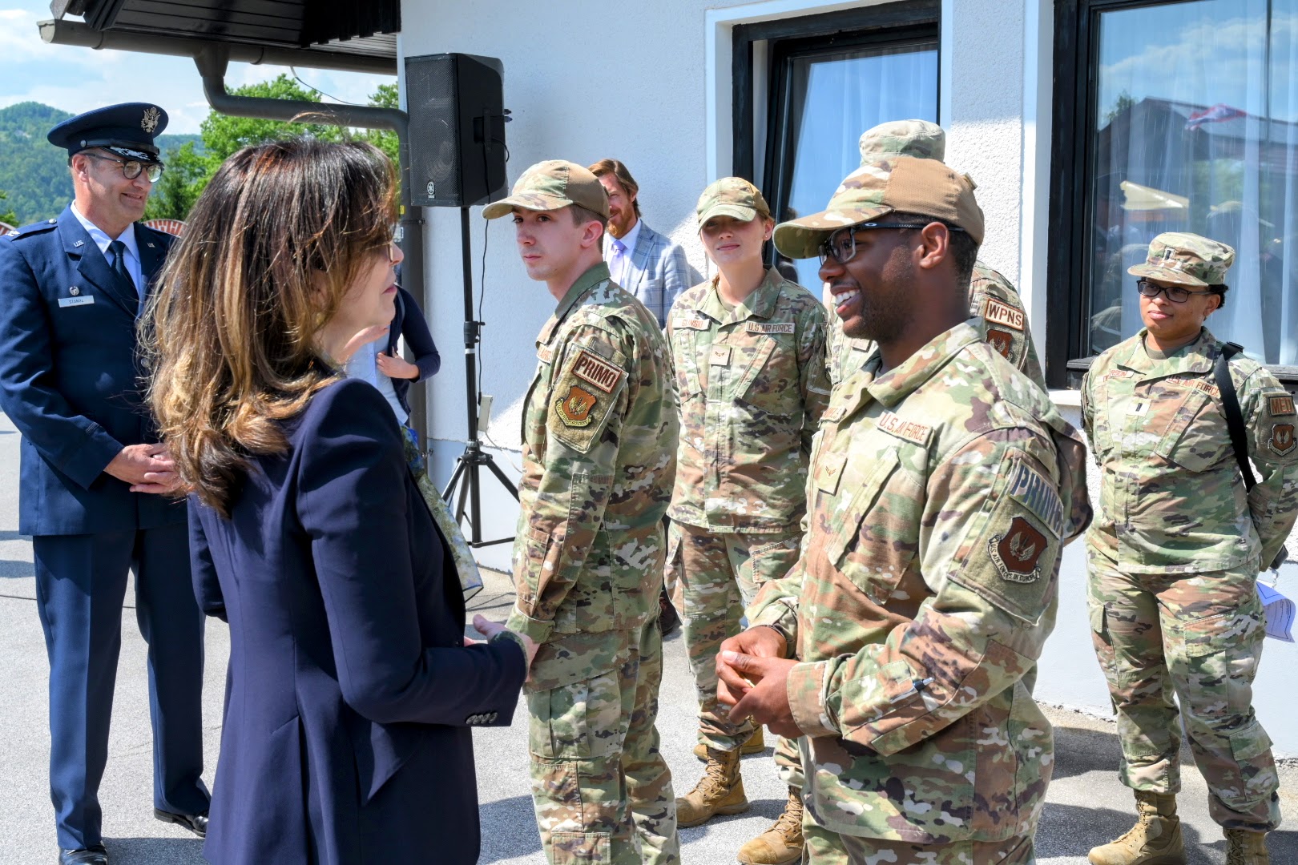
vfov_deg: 35.1
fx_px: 1370
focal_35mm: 38
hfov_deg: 50.7
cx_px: 649
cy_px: 432
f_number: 10
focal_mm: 38
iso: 800
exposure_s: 1/640
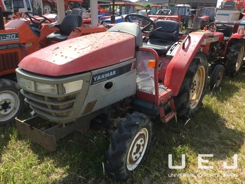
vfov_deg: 45.4
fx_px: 219
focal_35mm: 31
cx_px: 122
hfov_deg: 58.4
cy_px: 92
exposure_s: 1/578
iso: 25
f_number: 2.4
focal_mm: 3.3
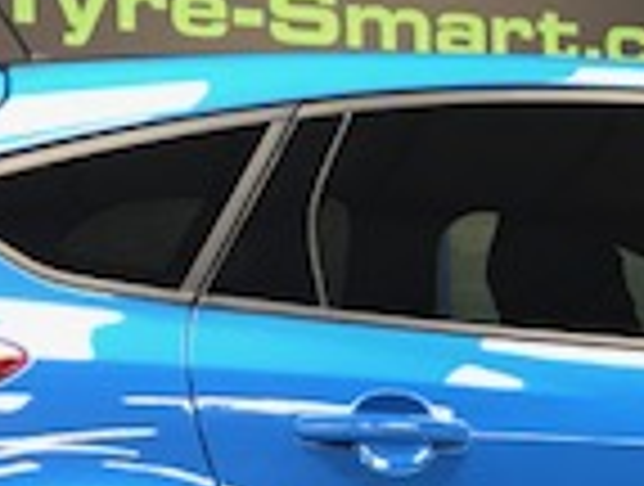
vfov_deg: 11.7
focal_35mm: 125
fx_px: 2331
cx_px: 558
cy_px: 522
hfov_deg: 15.6
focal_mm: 3.99
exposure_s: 1/20
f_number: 1.8
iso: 40
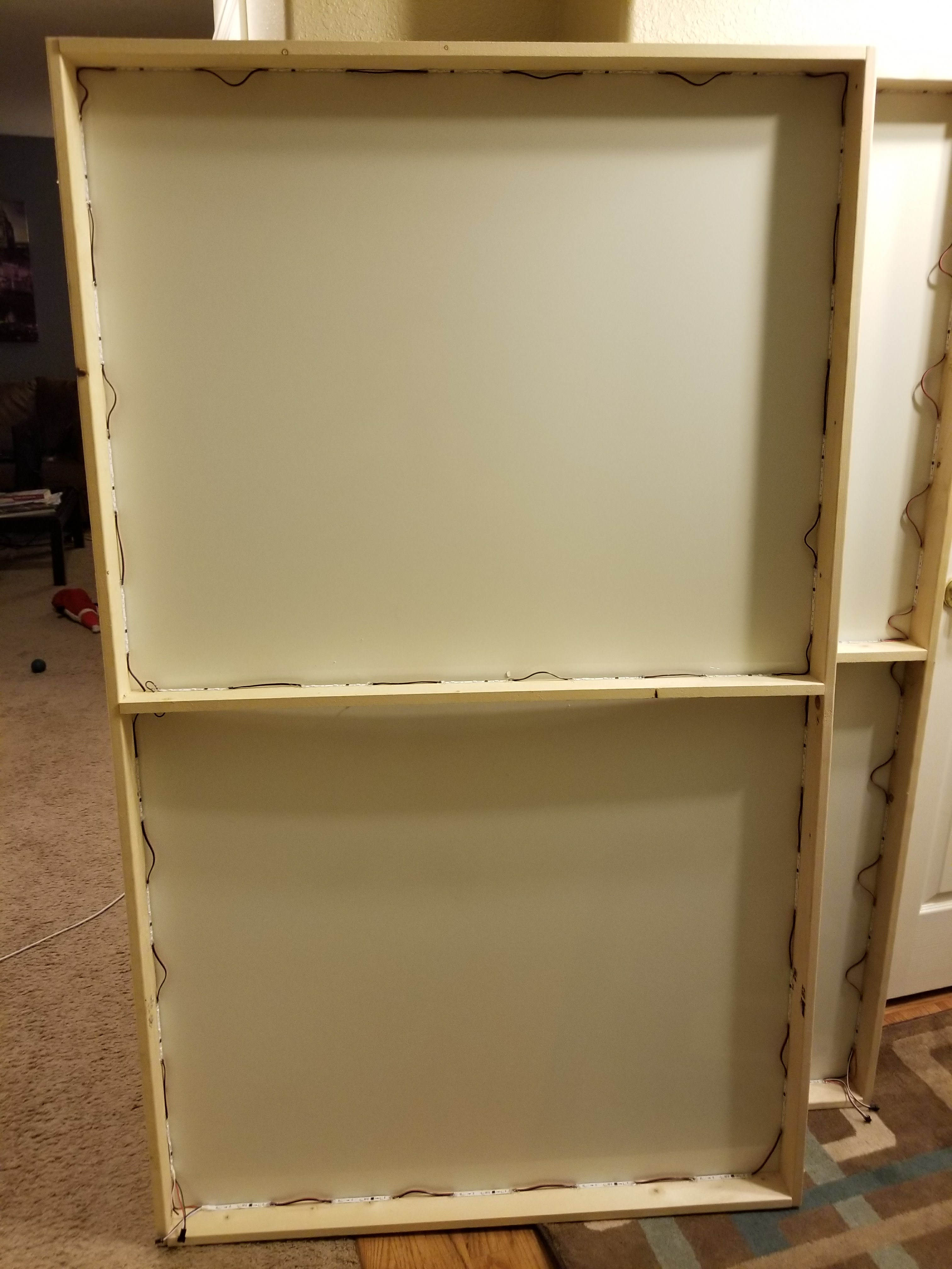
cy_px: 634
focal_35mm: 26
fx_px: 953
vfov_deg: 67.3
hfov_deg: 53.1
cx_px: 476
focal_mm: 4.25
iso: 160
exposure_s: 1/30
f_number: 1.7
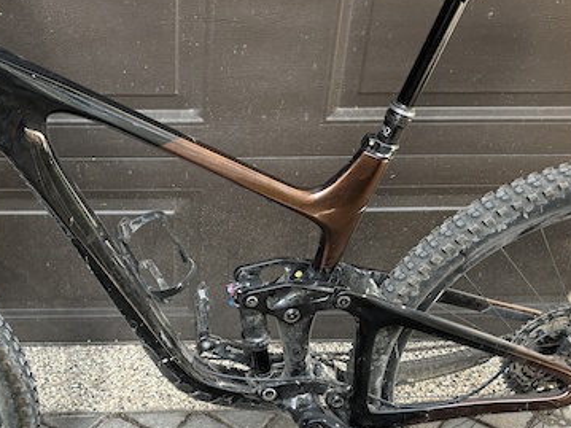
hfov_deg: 32.9
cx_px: 183
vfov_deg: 25.0
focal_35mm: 58
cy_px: 302
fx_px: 956
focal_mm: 5.96
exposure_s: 1/121
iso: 80
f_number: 1.6
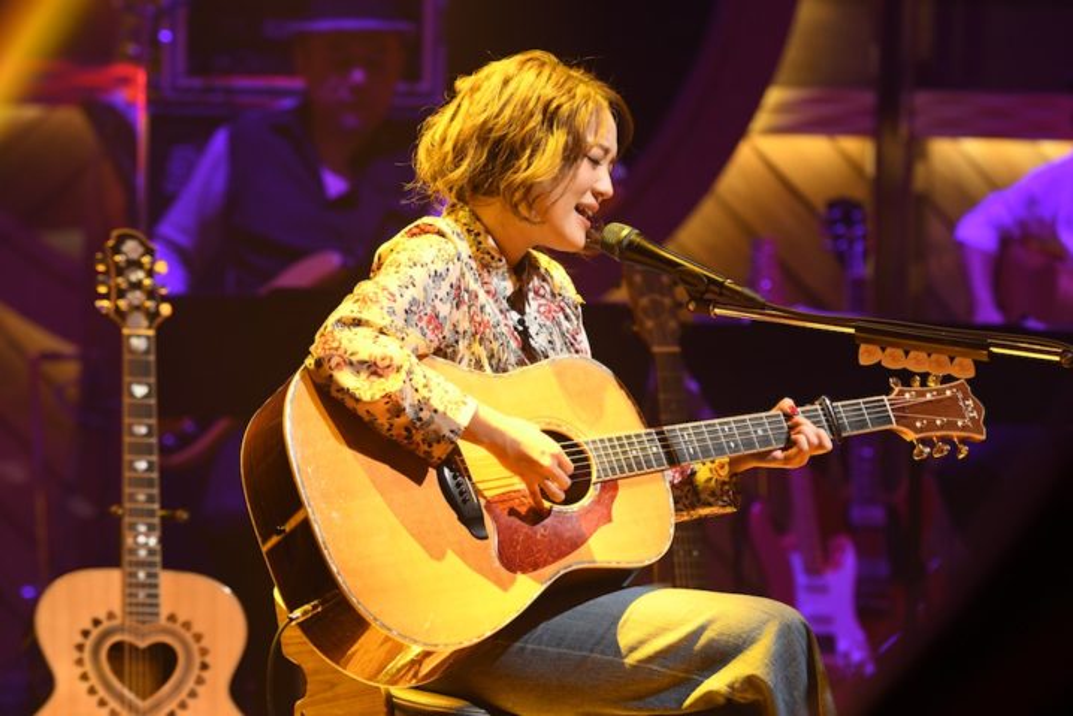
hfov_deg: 10.2
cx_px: 536
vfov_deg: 6.8
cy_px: 358
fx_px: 6036
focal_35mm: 202
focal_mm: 135
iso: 1600
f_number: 4
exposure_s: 1/320
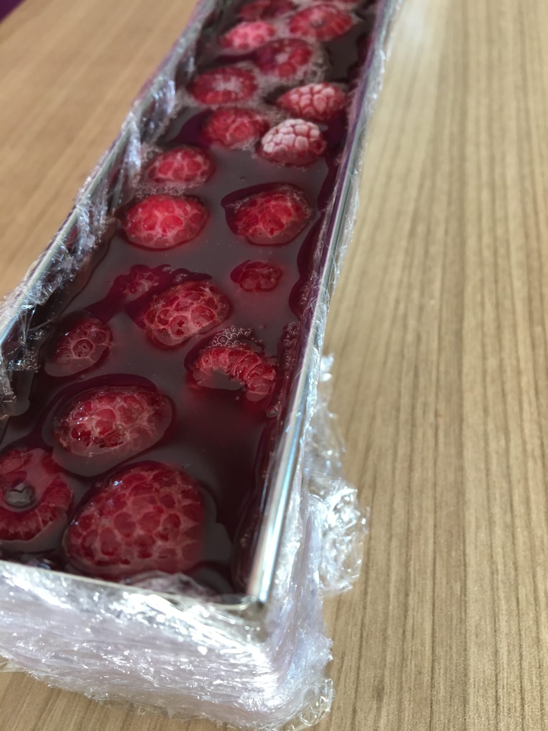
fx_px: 612
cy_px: 366
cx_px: 274
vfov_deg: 61.7
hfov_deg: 48.2
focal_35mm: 29
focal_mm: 4.15
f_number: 2.2
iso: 125
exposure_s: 1/33
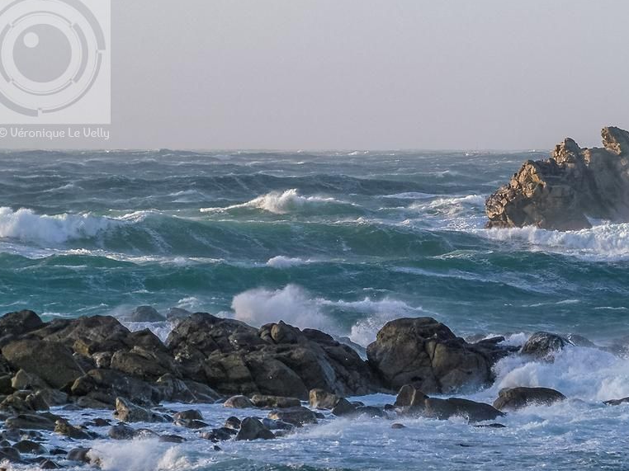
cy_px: 287
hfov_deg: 4.8
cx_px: 442
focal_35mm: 416
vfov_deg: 3.6
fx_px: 7552
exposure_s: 1/500
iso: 100
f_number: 5.6
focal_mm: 183
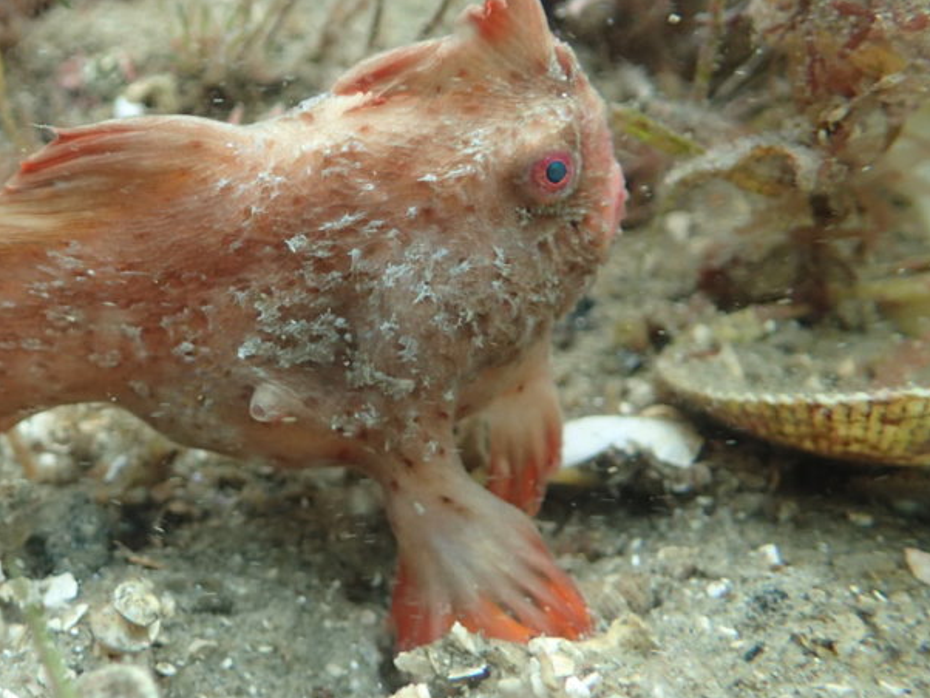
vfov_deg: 28.5
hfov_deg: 36.1
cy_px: 281
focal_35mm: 51
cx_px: 170
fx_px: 1371
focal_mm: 5.5
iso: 125
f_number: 2.3
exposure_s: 1/125
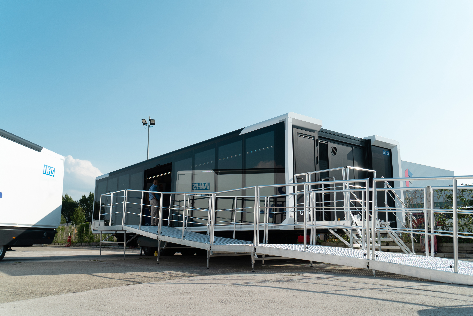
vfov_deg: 43.7
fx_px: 394
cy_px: 158
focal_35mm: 30
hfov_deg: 61.9
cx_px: 236
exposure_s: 1/1600
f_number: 4
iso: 100
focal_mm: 30
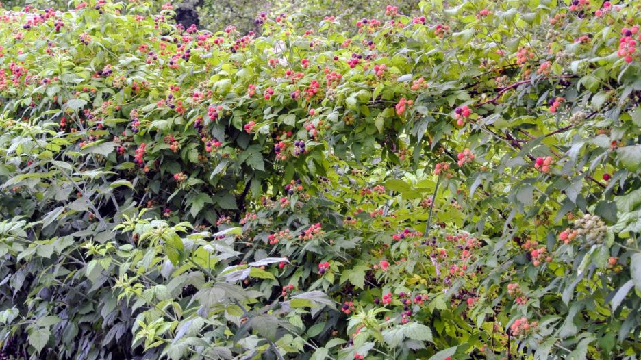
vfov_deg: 19.4
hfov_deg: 33.8
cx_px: 315
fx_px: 1054
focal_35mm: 62
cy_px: 141
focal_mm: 20.3
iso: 200
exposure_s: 1/100
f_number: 5
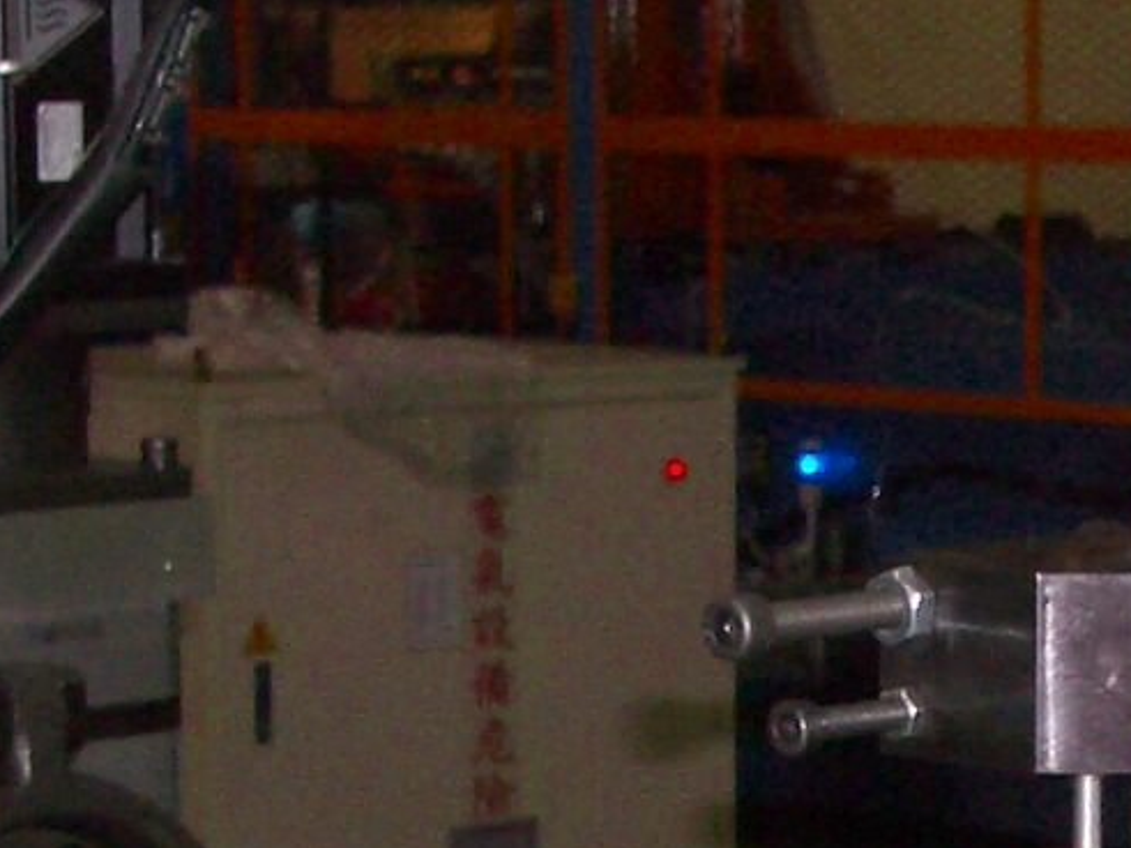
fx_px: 5586
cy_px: 1360
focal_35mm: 171
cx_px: 1119
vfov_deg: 8.4
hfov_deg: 11.5
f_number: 2.8
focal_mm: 6.8
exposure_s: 1/60
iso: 100
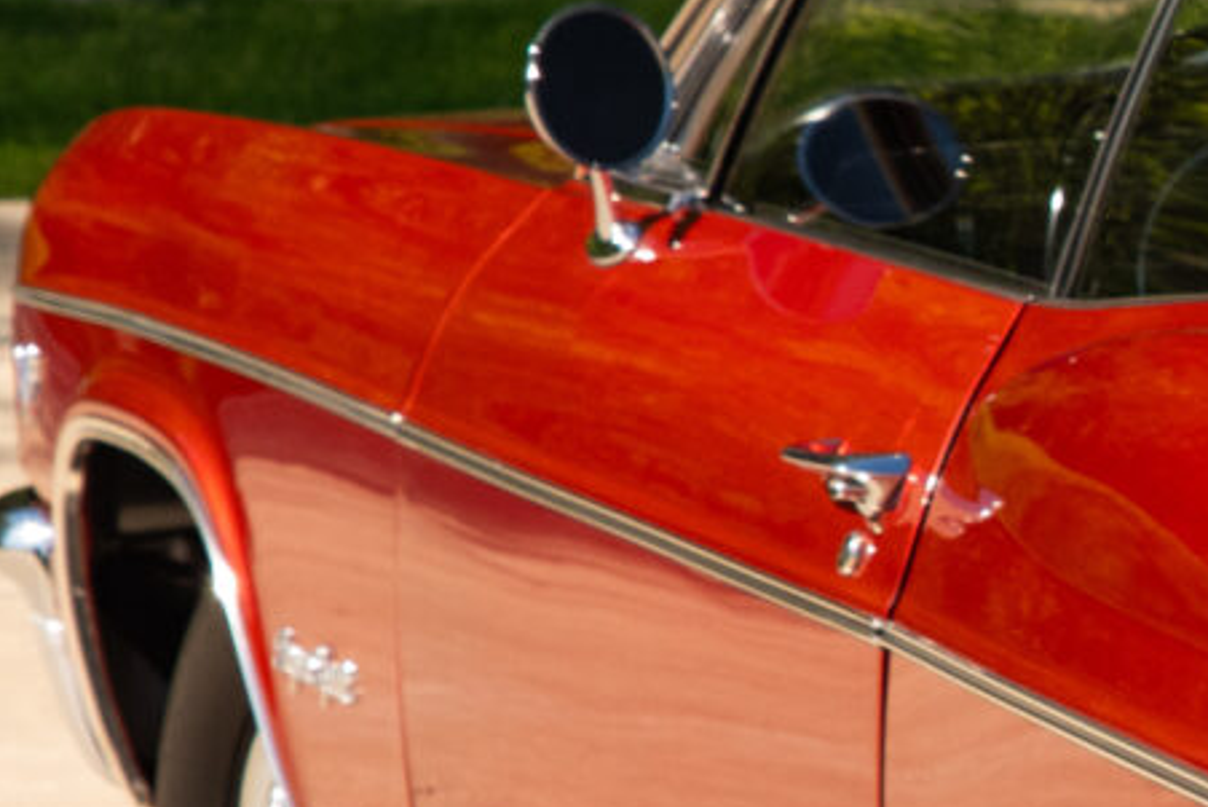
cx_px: 2973
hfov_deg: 6.3
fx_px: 10472
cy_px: 733
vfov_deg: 4.4
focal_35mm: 312
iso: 400
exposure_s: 1/640
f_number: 6.3
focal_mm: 55
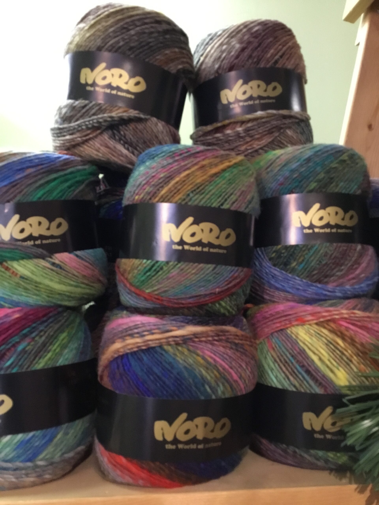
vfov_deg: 58.4
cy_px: 252
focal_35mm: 31
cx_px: 190
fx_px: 453
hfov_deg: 45.4
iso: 200
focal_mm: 3.3
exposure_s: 1/20
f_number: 2.4
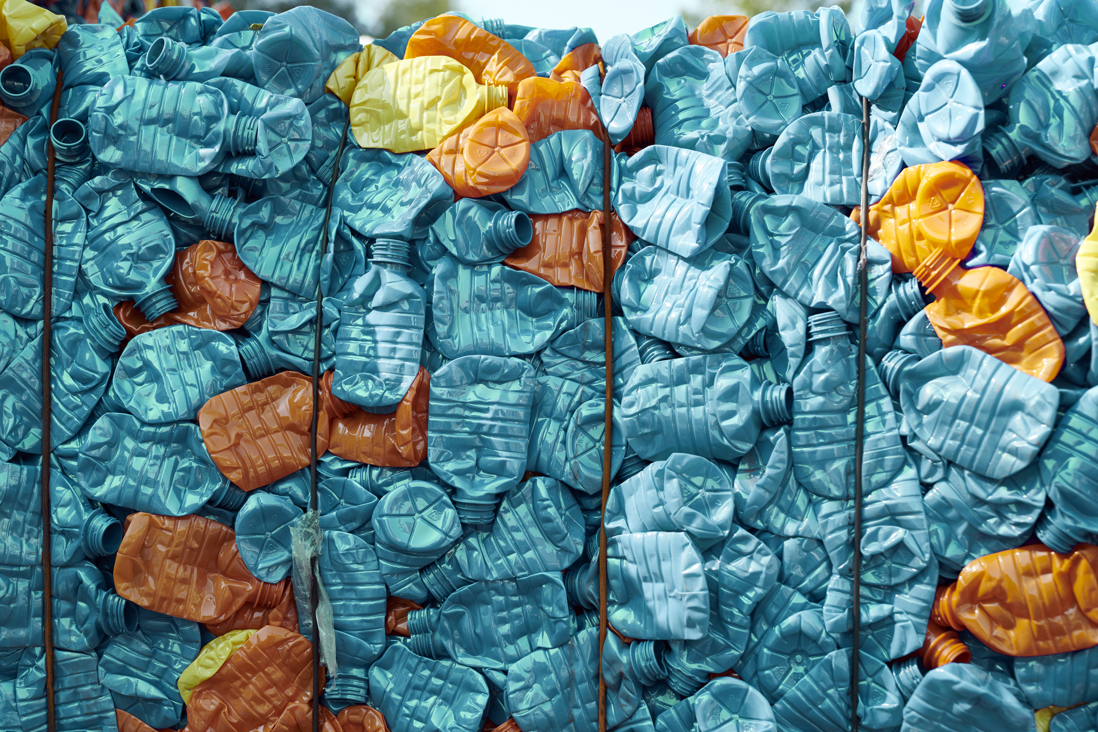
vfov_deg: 27.0
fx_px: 1525
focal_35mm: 50
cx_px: 549
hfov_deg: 39.6
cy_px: 366
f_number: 4
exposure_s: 1/320
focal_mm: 50
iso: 100
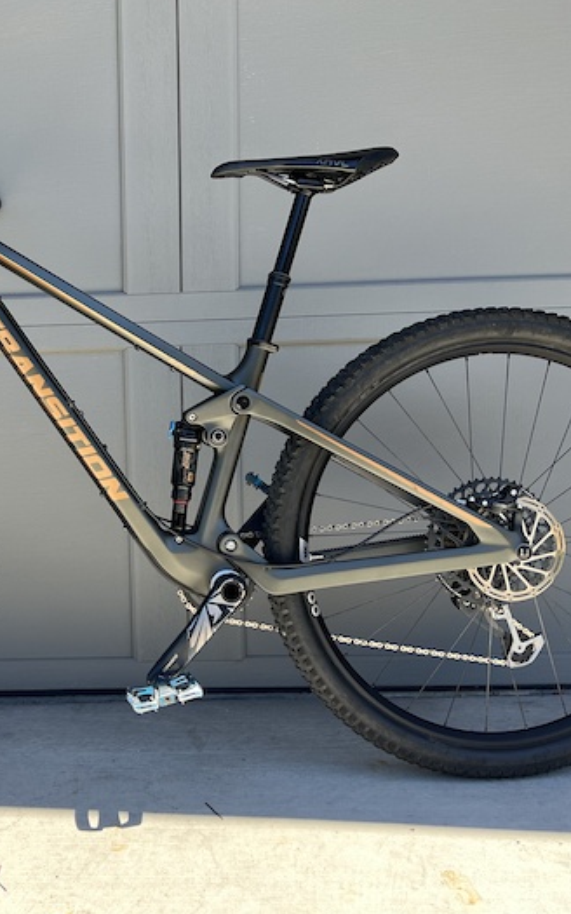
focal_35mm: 42
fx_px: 1046
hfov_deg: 29.7
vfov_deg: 47.2
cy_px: 451
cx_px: 101
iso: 50
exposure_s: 1/666
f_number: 1.5
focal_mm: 5.7
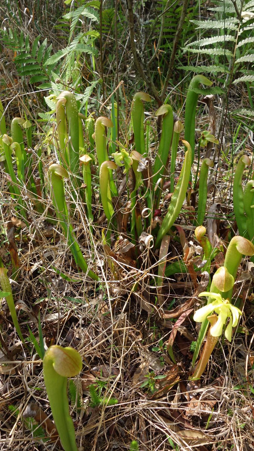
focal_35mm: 30
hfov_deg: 38.9
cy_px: 230
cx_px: 124
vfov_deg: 64.3
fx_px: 359
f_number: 5.6
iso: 125
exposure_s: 1/160
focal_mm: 10.4
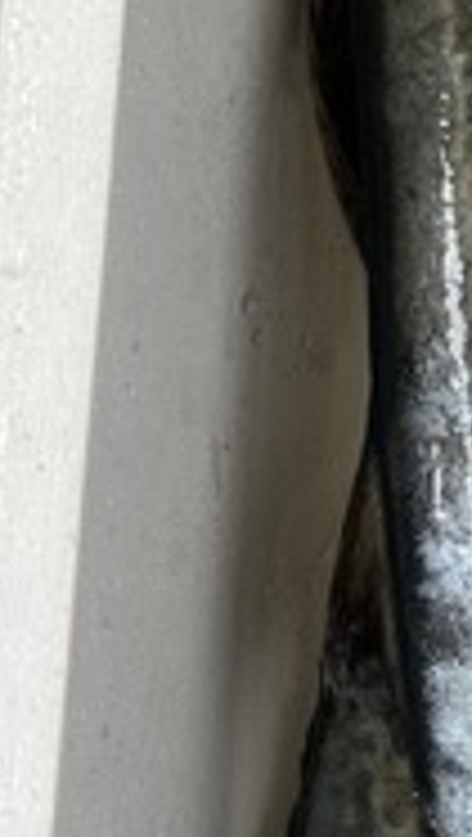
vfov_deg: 27.8
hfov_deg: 14.5
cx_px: 771
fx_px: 1686
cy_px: 423
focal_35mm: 76
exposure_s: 1/122
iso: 50
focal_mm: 5.1
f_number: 1.6
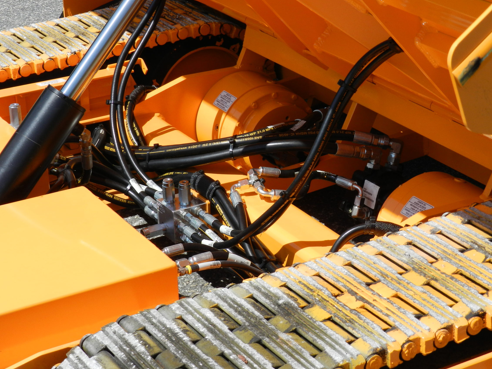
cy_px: 173
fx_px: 1222
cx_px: 261
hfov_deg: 22.8
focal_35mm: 86
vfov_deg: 17.2
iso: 160
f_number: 4.8
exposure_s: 1/1000
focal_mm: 13.5
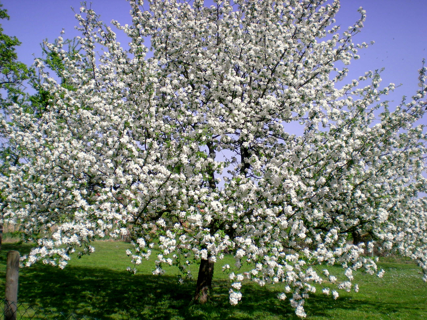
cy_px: 160
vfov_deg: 37.7
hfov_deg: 49.0
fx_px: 469
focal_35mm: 38
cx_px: 214
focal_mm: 6.3
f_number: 4.6
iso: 50
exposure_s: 1/424
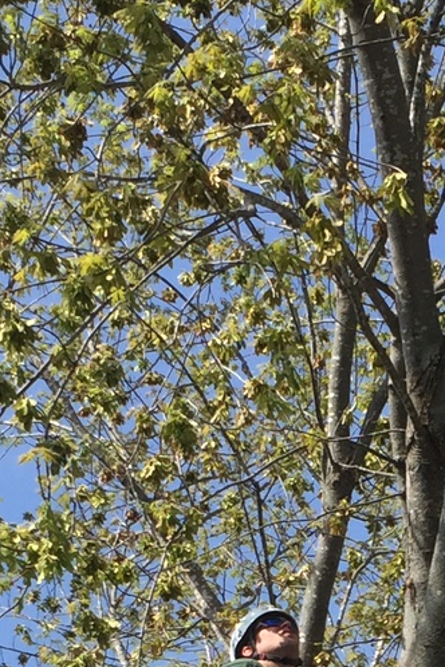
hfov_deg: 11.0
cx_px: 411
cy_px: 818
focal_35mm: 124
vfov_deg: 15.8
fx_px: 2299
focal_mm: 4.15
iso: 32
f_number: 2.2
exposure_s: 1/1522
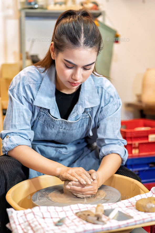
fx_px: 336
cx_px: 78
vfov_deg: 38.2
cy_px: 116
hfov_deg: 26.0
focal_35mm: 52
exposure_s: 1/250
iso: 1250
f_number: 1.4
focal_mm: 35
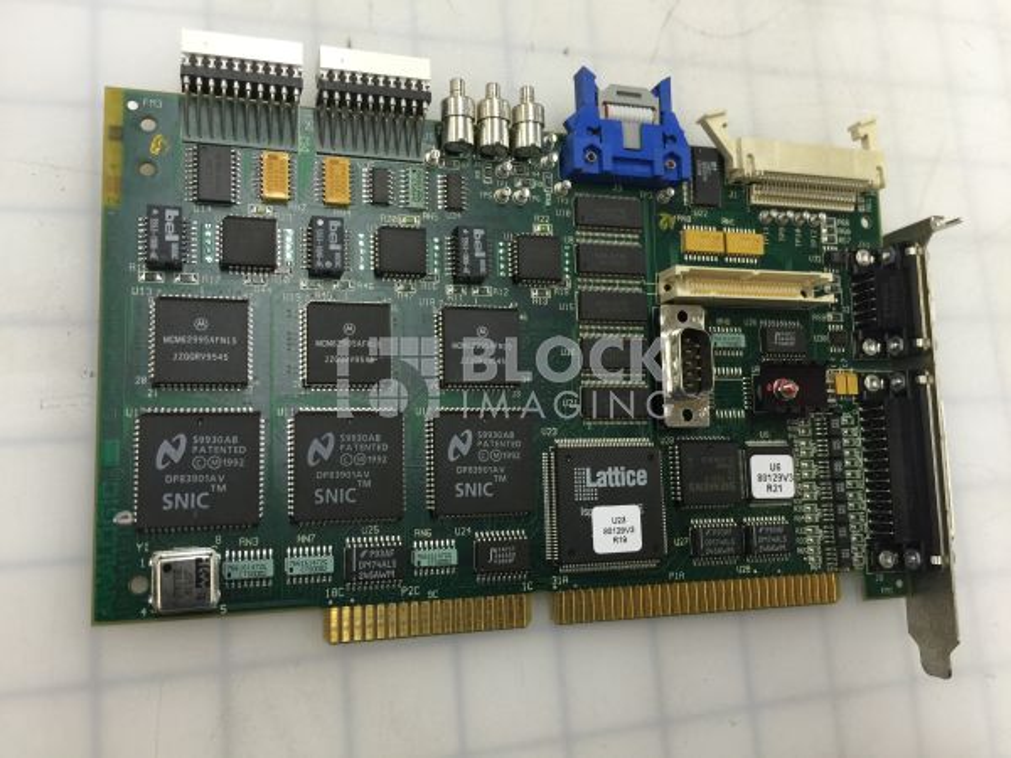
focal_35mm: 29
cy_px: 379
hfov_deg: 61.7
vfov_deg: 48.2
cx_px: 506
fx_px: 847
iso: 32
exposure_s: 1/15
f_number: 2.2
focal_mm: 4.15
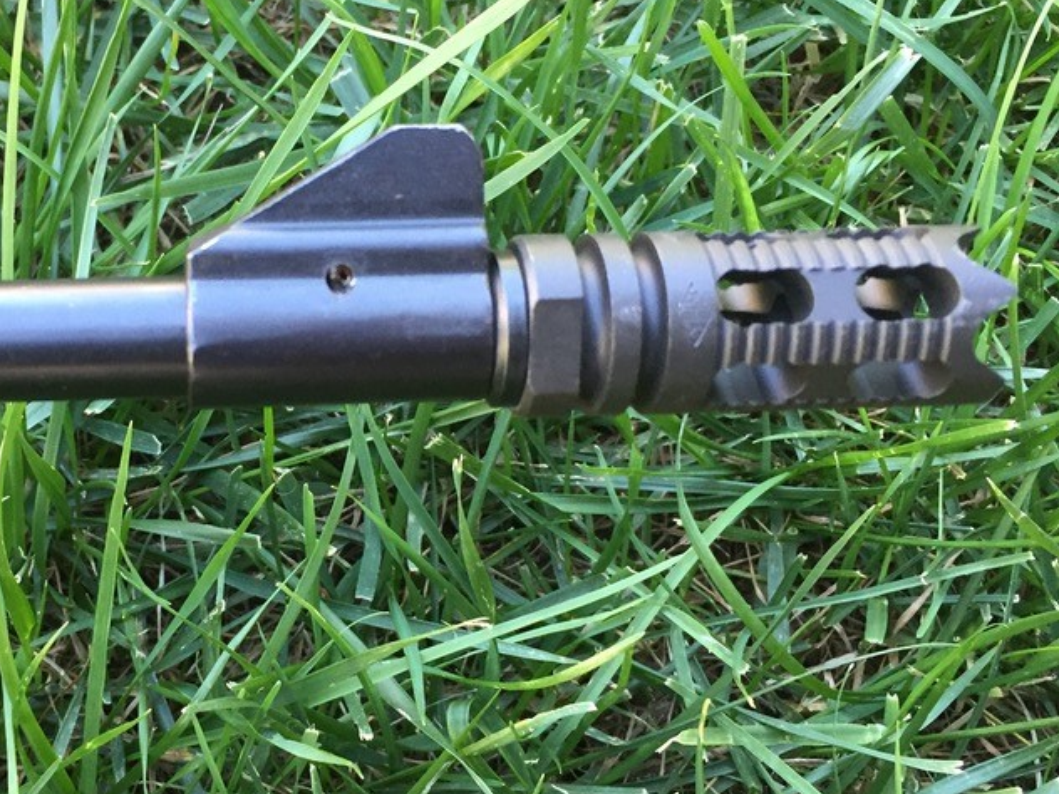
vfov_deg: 30.9
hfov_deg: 39.7
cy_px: 395
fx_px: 1438
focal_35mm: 47
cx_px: 308
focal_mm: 4.15
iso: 50
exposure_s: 1/30
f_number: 2.2
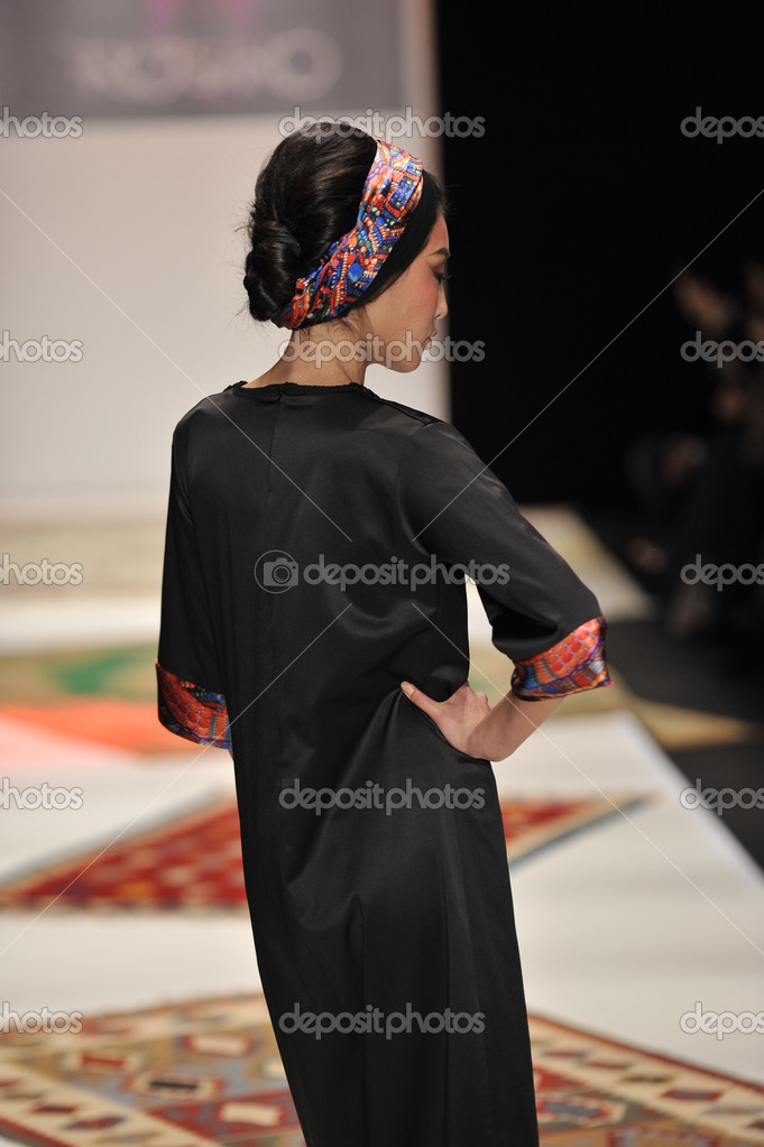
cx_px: 382
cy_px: 574
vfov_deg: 12.5
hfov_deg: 8.3
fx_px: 5257
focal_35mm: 165
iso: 1000
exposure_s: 1/250
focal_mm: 165
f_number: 3.2
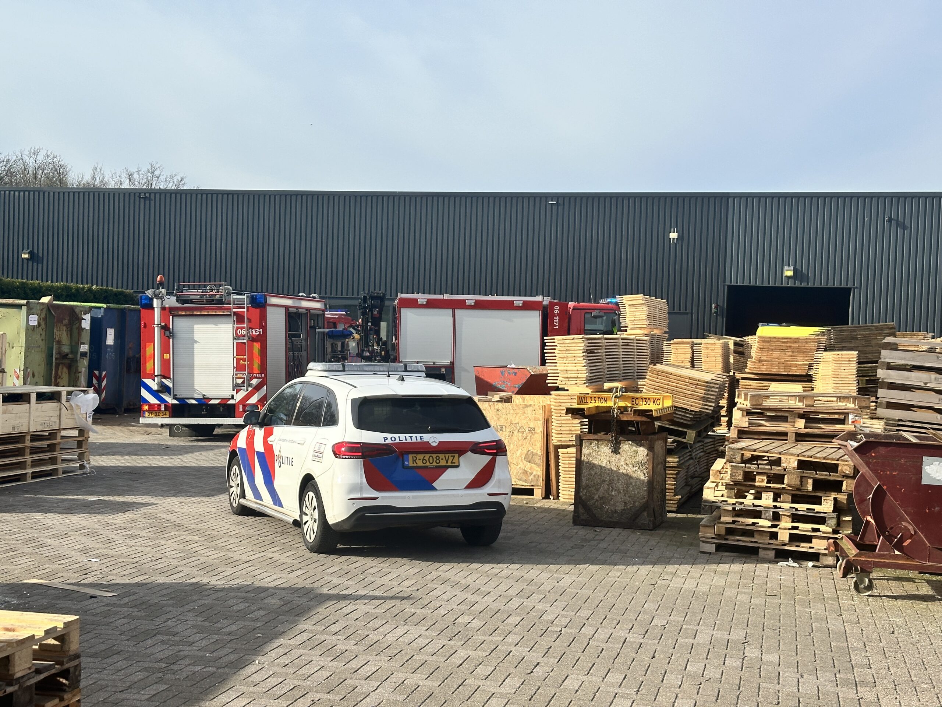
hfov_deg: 39.7
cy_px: 354
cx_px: 471
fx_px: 1306
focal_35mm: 48
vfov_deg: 30.3
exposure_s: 1/3155
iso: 64
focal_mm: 6.86
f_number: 1.78
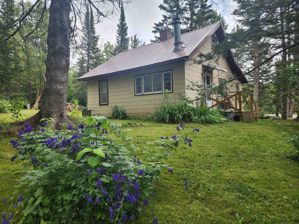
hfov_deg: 73.9
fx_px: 199
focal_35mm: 23
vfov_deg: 58.9
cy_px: 112
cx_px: 150
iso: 12
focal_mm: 6.4
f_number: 1.8
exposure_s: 1/195
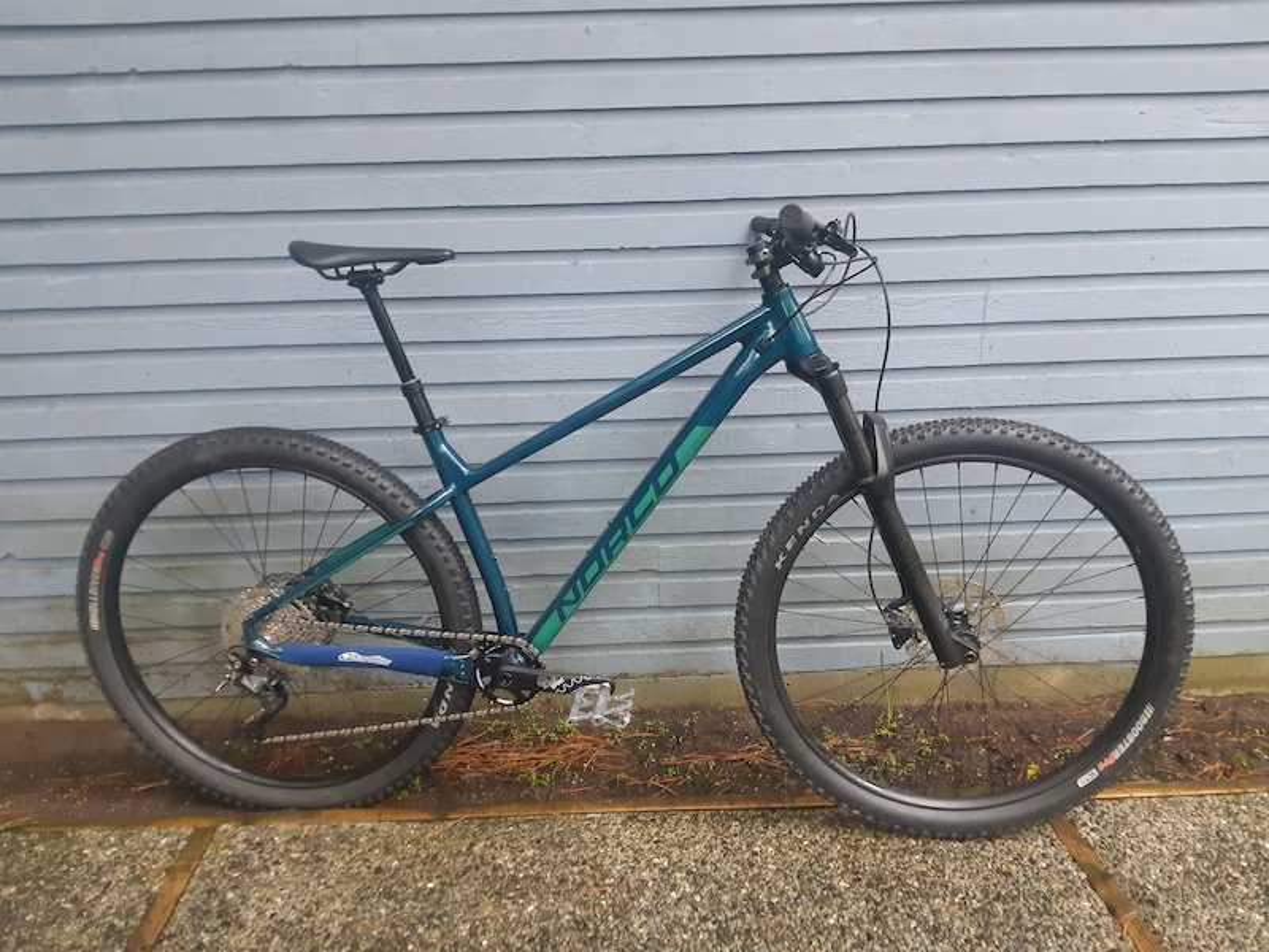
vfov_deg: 53.1
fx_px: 953
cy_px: 476
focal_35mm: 26
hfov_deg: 67.3
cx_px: 634
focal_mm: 3.93
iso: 200
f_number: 1.7
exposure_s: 1/60
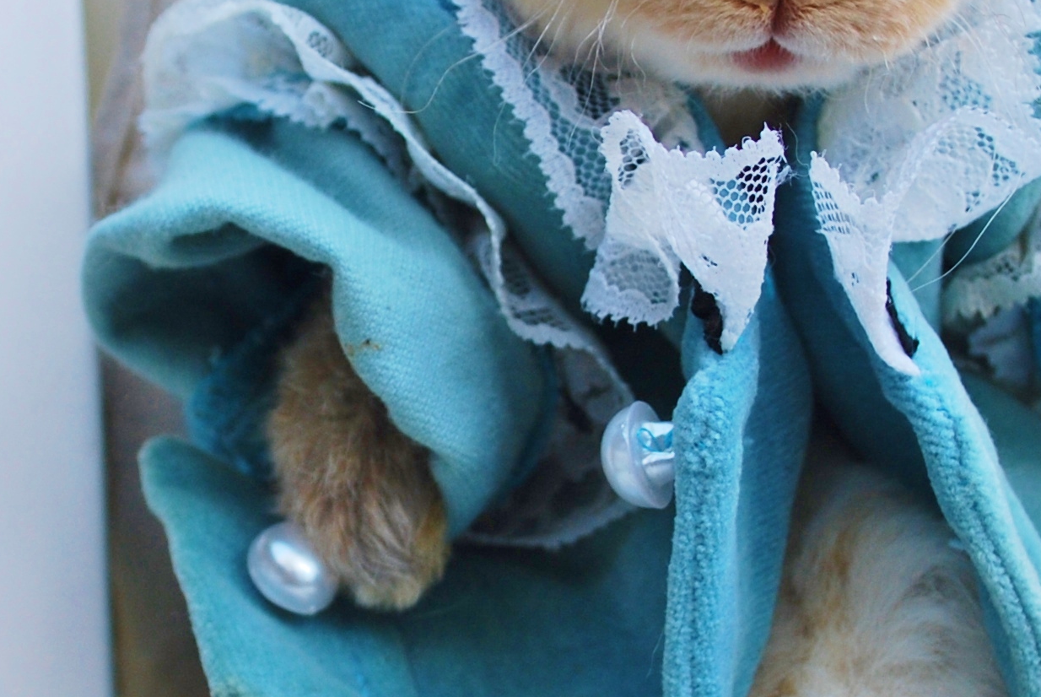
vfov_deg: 12.2
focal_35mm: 113
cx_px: 318
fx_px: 3271
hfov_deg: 18.0
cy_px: 373
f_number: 5
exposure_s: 1/100
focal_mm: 24
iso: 200
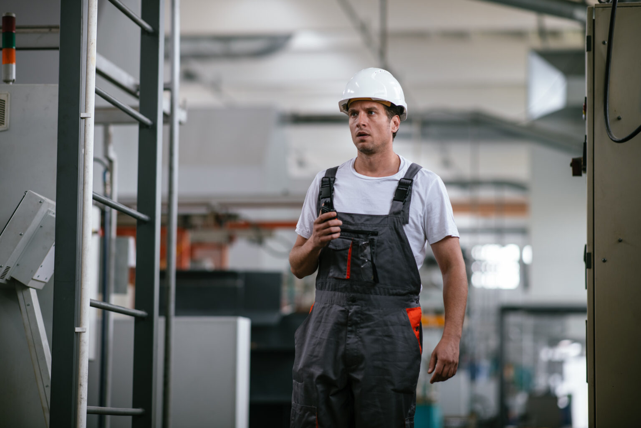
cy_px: 214
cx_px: 320
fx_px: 1869
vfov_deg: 13.0
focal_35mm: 105
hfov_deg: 19.5
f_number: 2
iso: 200
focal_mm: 105
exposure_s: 1/160
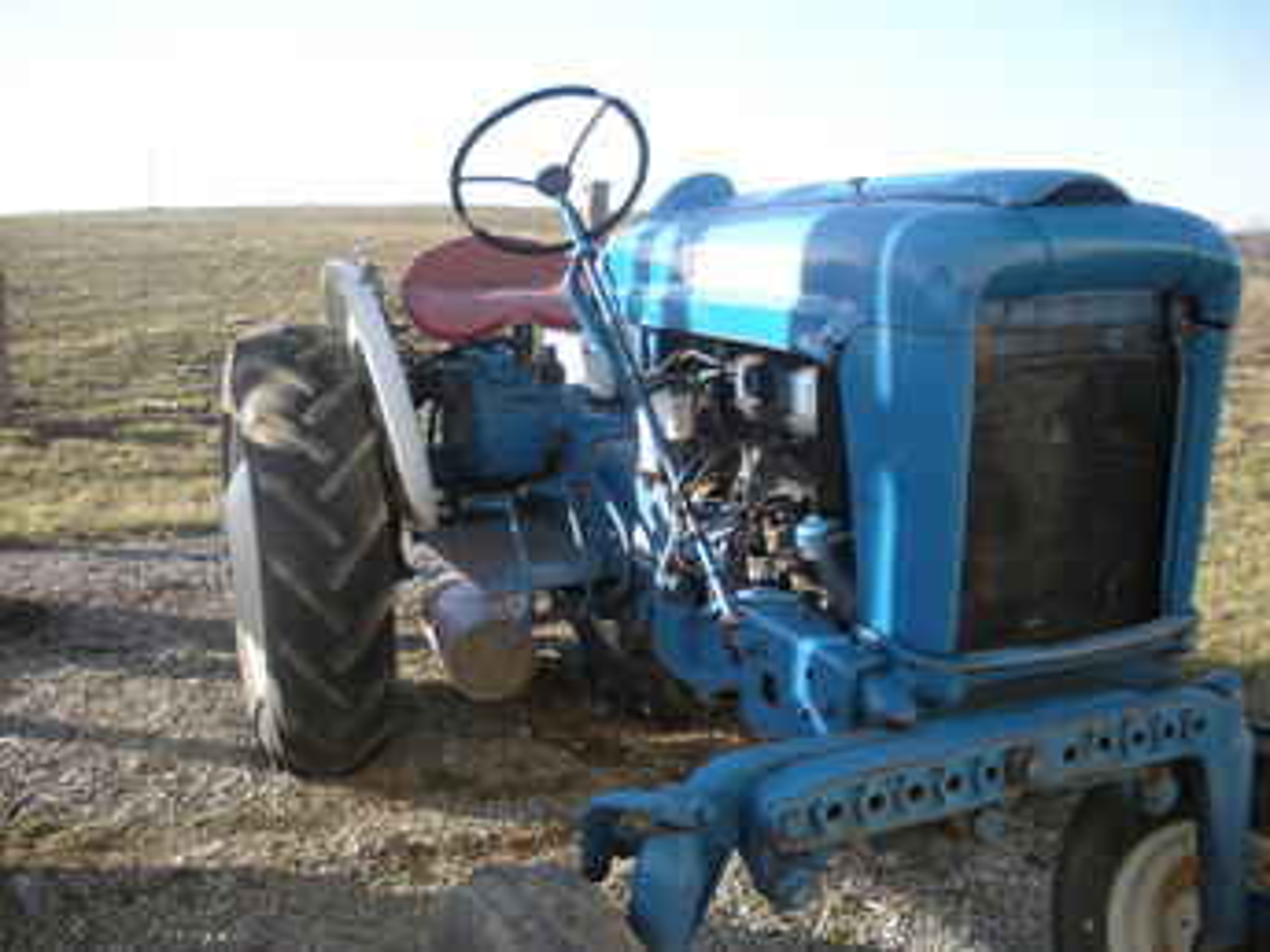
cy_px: 476
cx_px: 635
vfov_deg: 39.7
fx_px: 1321
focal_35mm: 36
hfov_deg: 51.4
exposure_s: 1/174
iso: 64
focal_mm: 6.3
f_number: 3.5
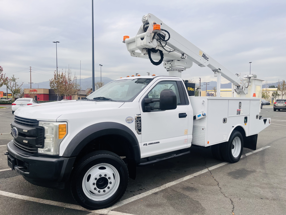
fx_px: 215
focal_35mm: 26
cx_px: 143
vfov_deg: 53.1
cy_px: 108
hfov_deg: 67.3
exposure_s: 1/1832
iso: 50
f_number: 1.6
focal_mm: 5.1
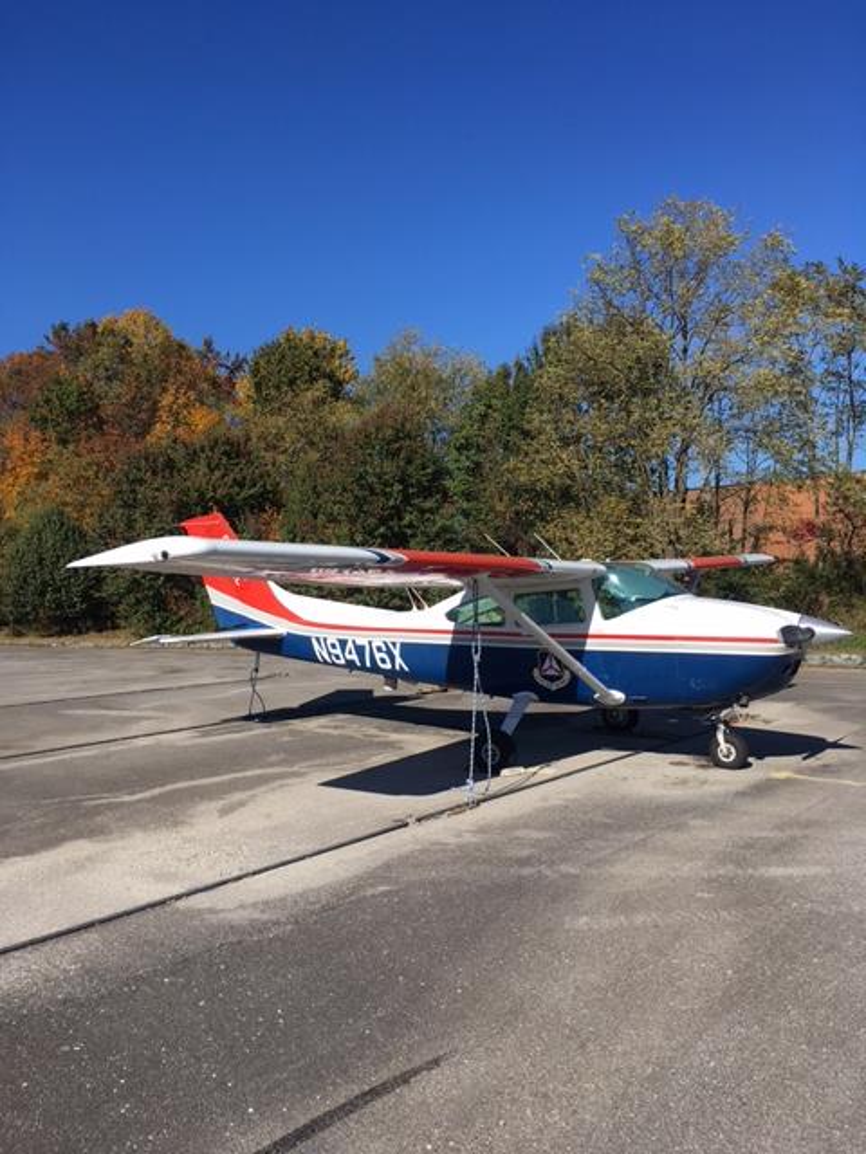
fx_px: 967
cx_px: 433
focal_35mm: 29
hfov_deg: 48.2
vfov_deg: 61.7
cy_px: 577
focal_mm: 4.15
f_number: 2.2
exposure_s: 1/1832
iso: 25
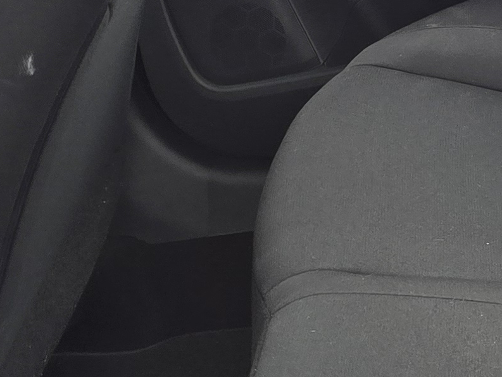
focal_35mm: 116
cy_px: 11
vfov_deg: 12.6
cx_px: 783
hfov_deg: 15.5
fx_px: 1682
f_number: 1.7
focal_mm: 6.3
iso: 40
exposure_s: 1/180
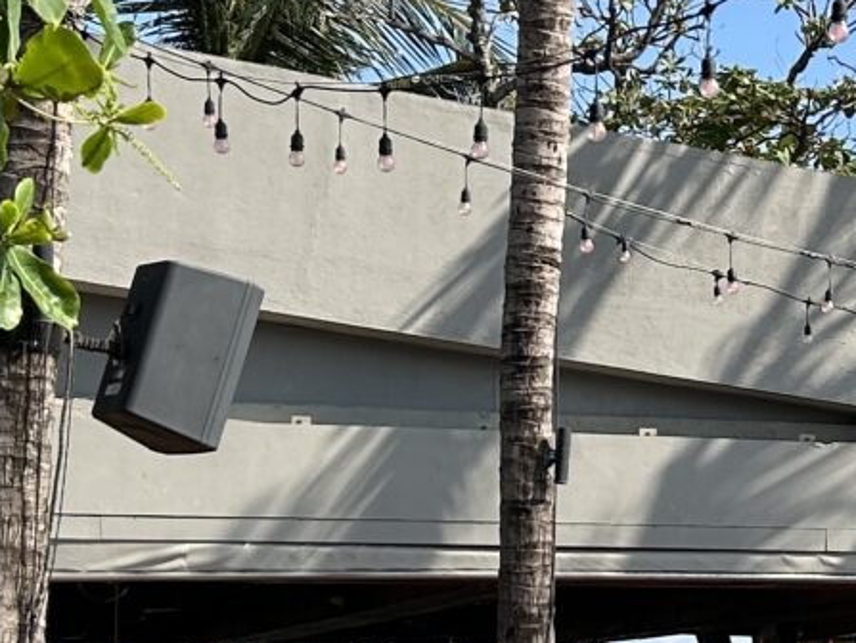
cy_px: 543
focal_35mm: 119
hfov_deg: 16.0
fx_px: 2945
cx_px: 963
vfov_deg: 12.4
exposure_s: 1/2571
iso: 50
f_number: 1.5
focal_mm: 5.7
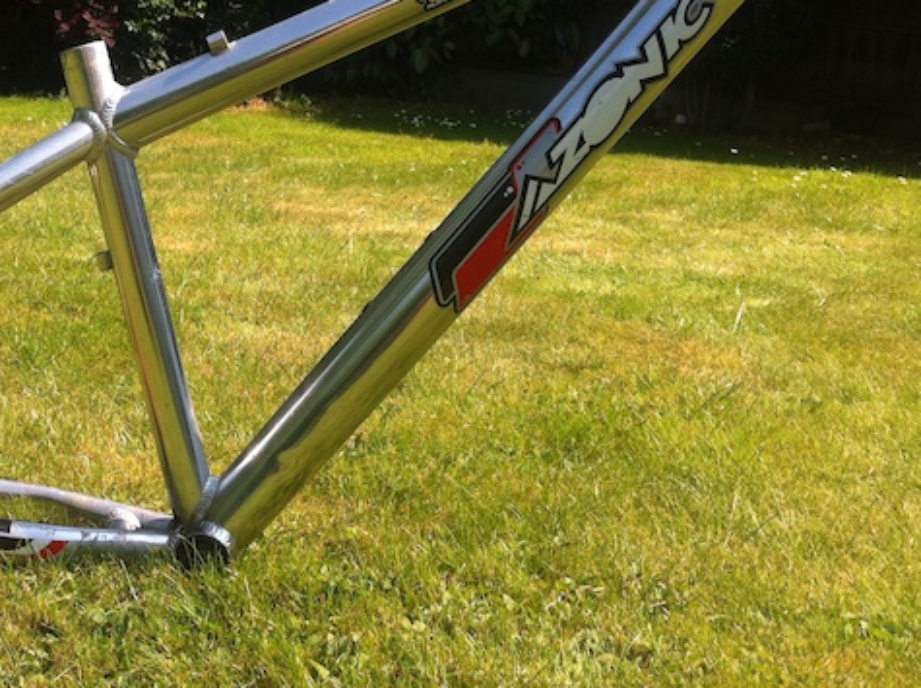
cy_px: 186
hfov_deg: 32.0
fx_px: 1568
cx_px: 211
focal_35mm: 59
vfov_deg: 24.5
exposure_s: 1/656
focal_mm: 3.85
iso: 80
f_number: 2.8
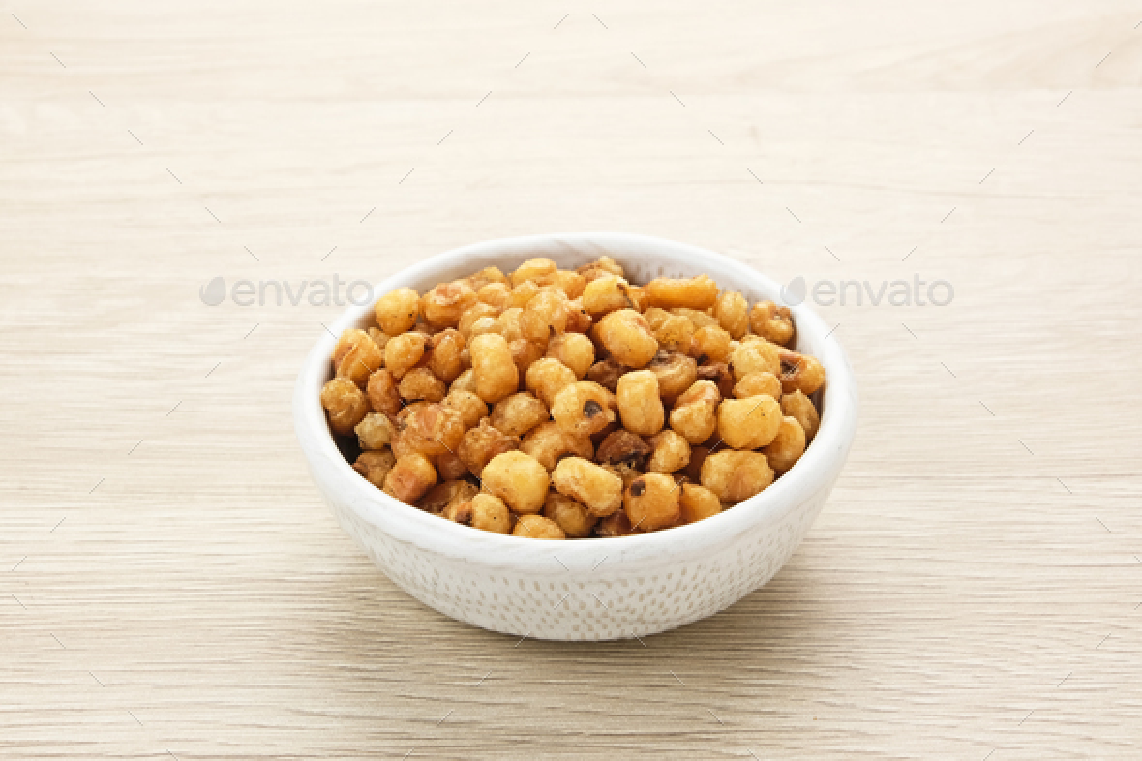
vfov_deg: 16.4
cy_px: 380
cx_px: 571
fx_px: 2632
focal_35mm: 83
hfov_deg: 24.5
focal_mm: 55
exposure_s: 1/100
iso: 400
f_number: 13
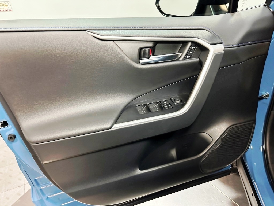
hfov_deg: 71.6
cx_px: 137
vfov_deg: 56.8
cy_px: 103
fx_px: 190
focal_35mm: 24
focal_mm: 6.86
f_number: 1.78
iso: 1000
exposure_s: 1/40
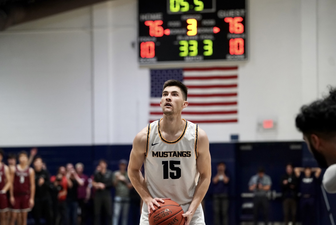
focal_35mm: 131
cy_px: 112
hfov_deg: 15.6
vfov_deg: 10.5
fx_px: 1223
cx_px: 168
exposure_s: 1/500
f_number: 3.5
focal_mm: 131
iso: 4000
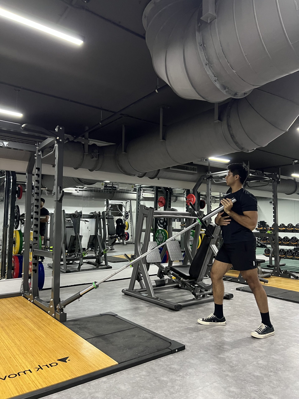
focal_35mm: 26
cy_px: 200
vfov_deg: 67.3
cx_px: 150
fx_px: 299
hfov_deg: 53.1
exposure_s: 1/33
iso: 400
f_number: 1.5
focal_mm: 5.7
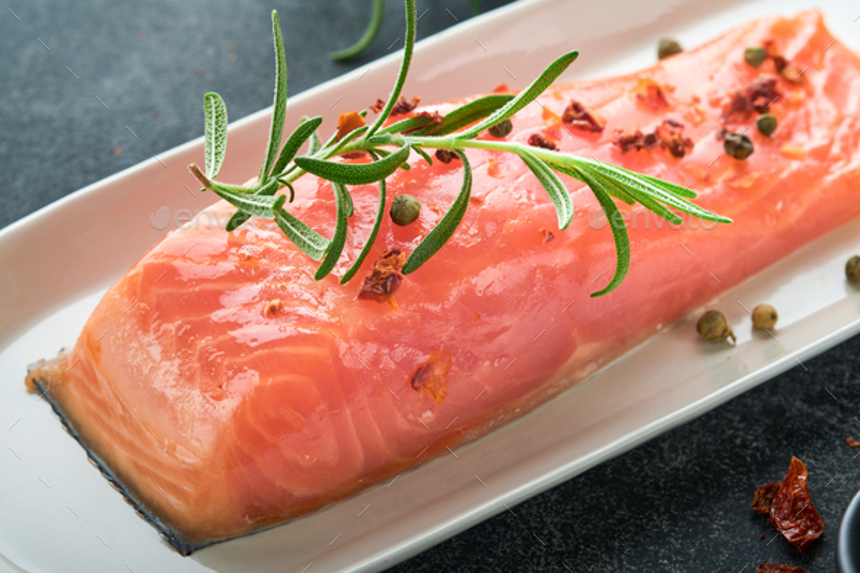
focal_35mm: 90
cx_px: 430
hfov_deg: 22.6
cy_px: 286
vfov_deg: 15.2
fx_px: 2149
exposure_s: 1/160
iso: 160
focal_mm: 60
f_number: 7.1
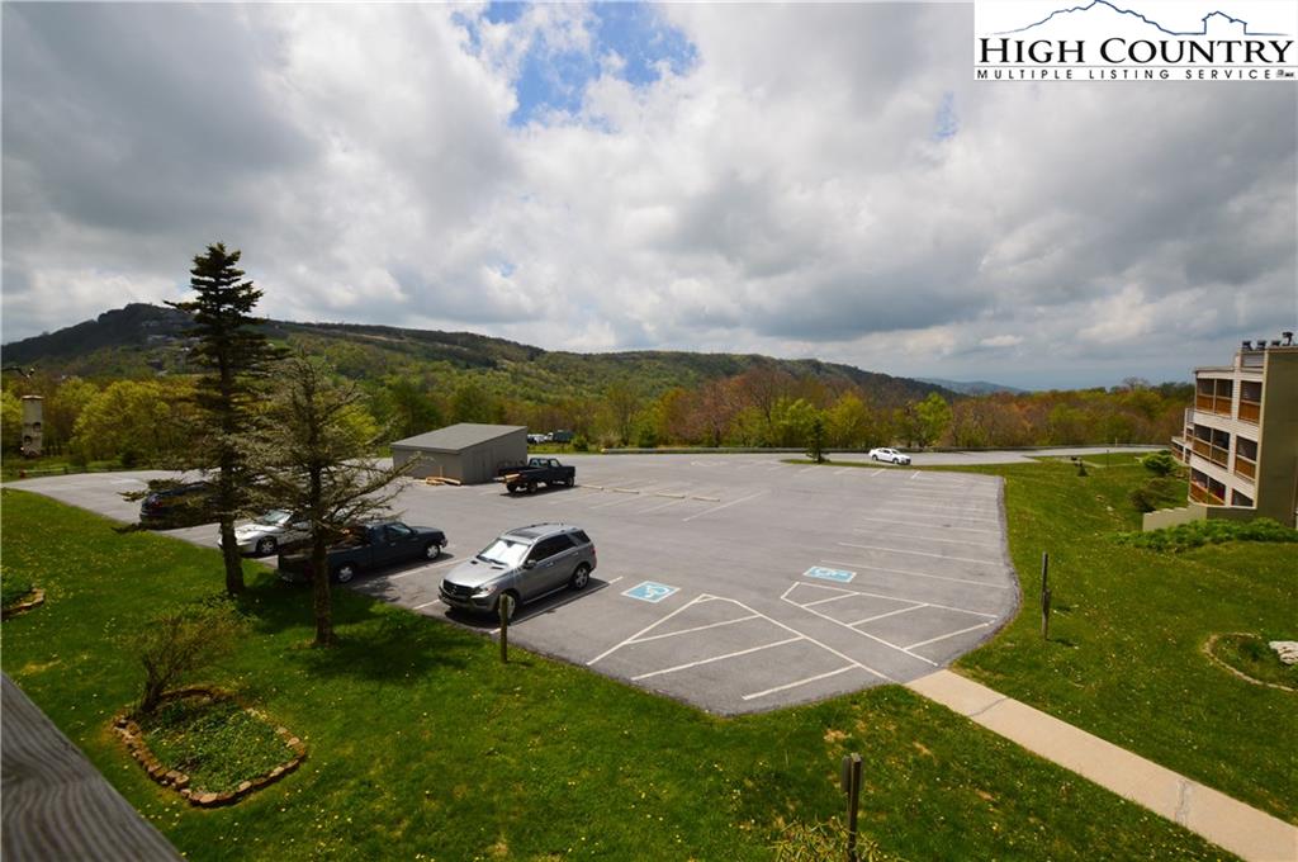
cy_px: 431
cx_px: 649
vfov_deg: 77.2
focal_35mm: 15
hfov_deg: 100.5
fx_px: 540
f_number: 10
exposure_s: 1/200
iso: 100
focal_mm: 10
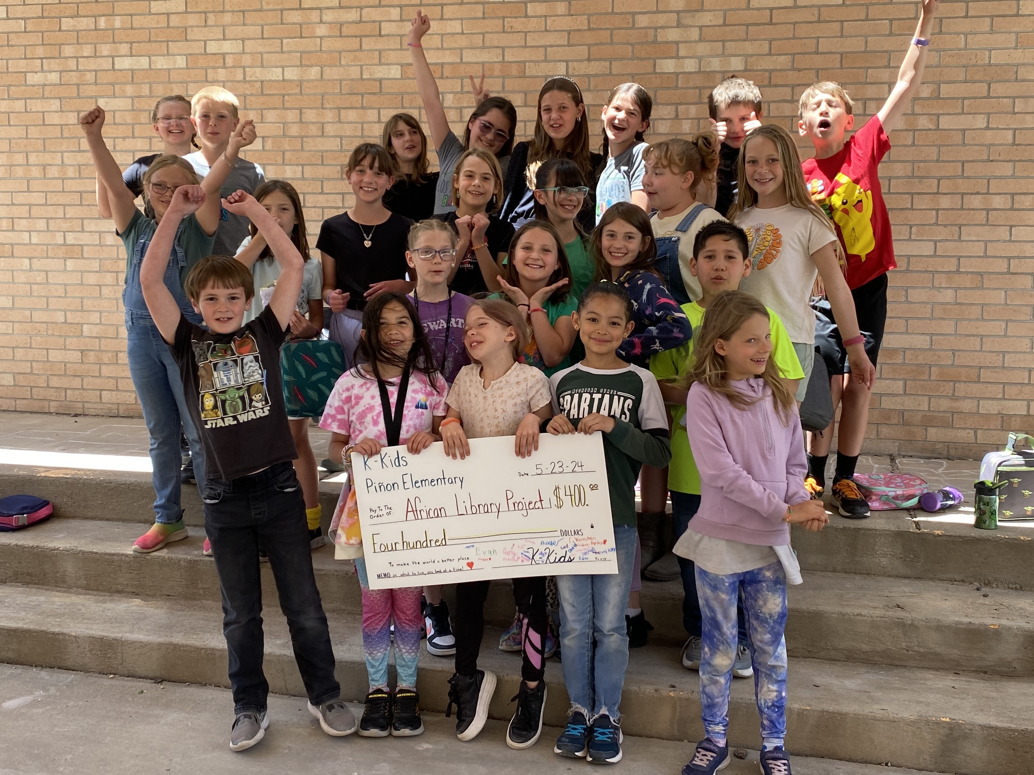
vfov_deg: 53.1
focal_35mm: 26
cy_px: 388
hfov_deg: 67.3
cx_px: 517
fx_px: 777
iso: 32
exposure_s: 1/238
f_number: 1.8
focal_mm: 4.25
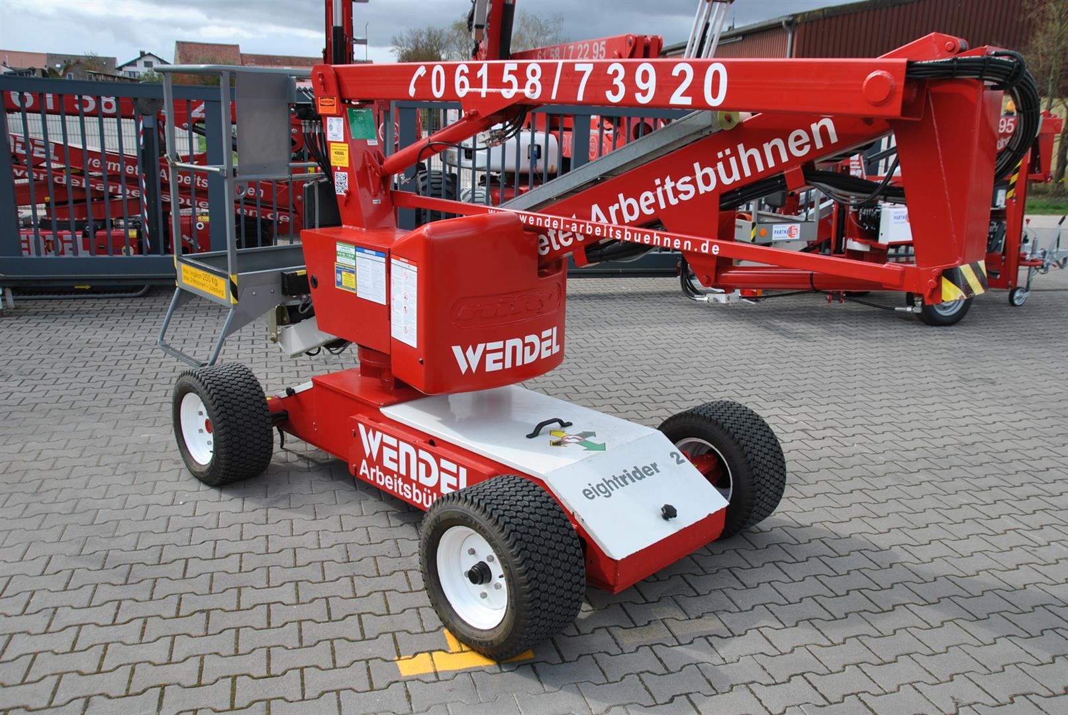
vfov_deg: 40.1
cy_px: 358
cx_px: 534
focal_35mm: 33
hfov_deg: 57.2
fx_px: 980
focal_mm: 22
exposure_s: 1/200
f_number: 7.1
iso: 100
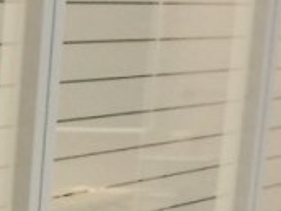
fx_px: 1453
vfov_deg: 7.8
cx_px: -451
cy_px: 469
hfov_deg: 9.5
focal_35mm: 179
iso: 40
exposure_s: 1/40
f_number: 2.2
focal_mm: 4.12
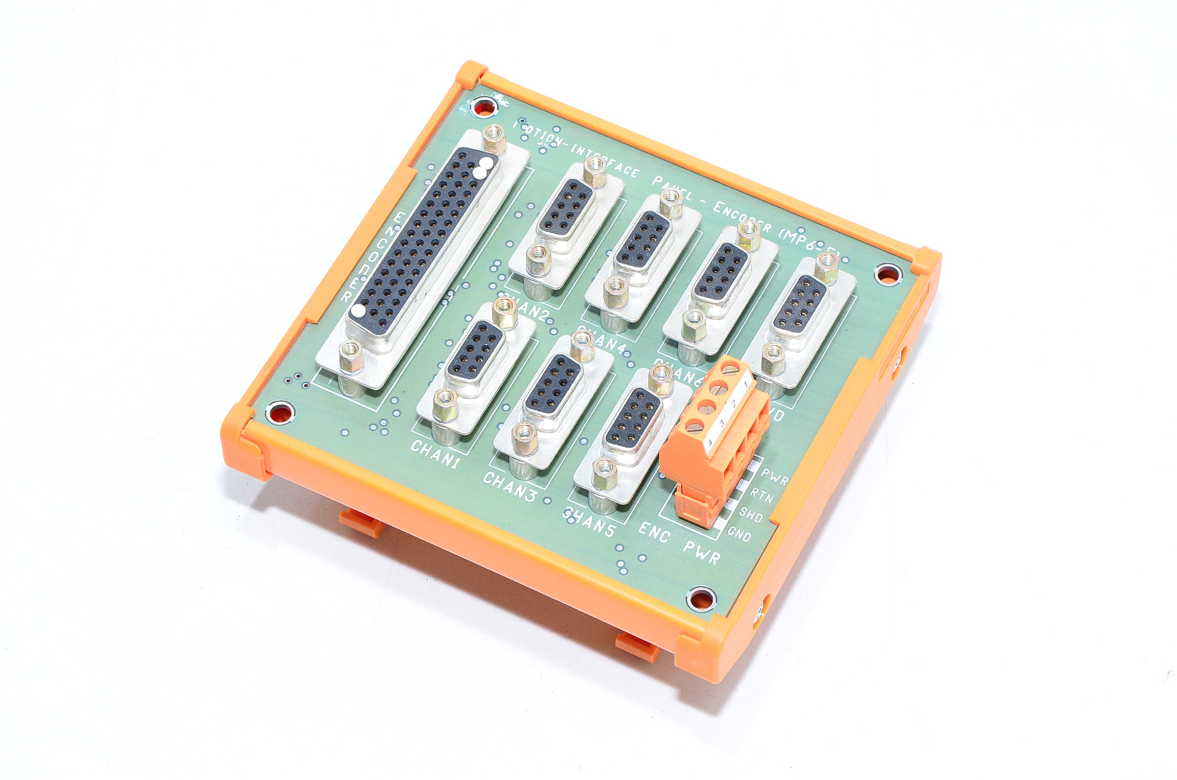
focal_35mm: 120
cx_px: 588
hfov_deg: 17.1
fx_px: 3915
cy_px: 390
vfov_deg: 11.4
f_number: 16
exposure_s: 1/50
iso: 1600
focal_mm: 80
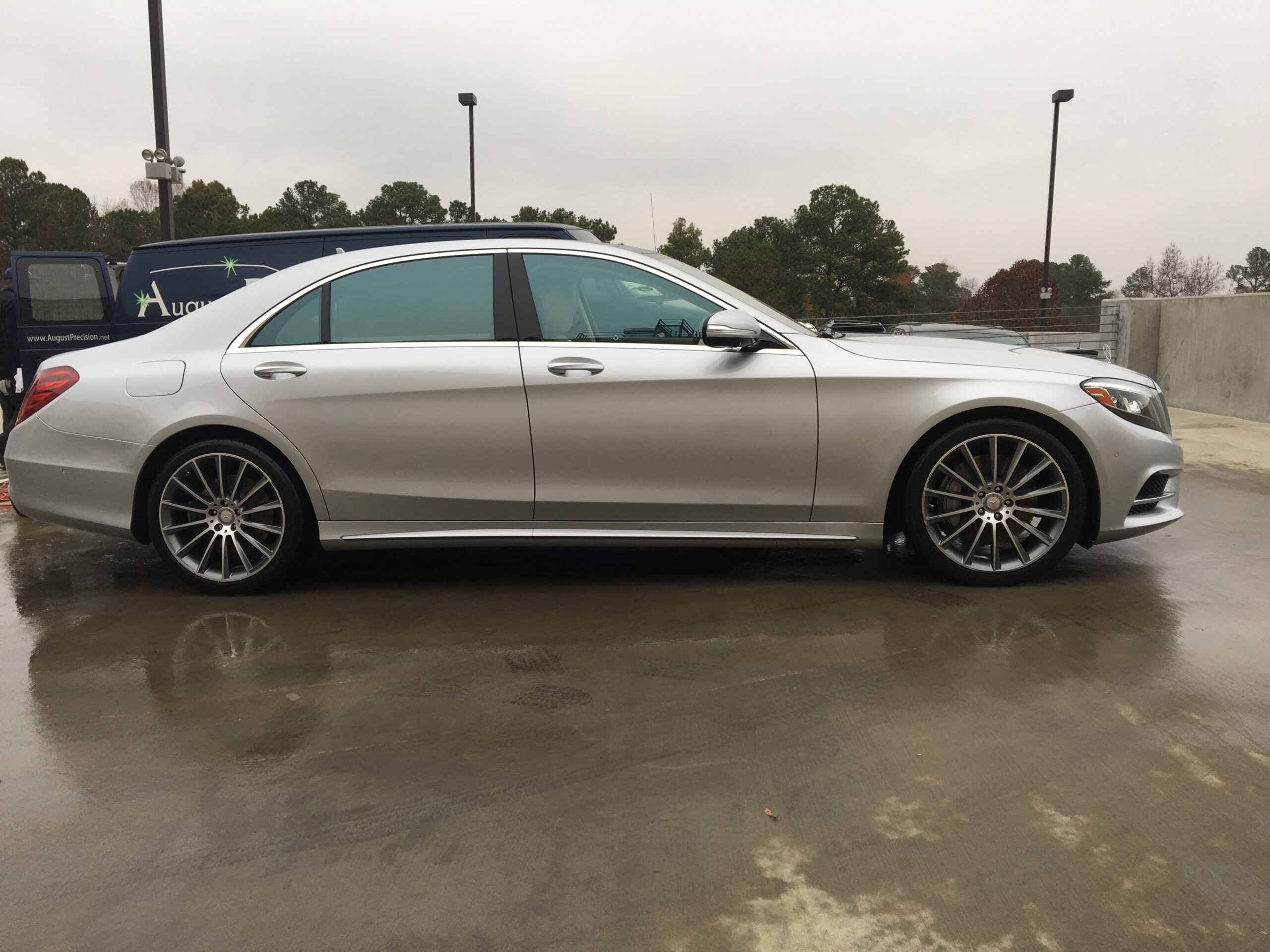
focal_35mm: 29
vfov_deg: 48.2
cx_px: 635
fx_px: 1064
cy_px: 476
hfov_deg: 61.7
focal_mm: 4.15
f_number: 2.2
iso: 25
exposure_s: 1/120
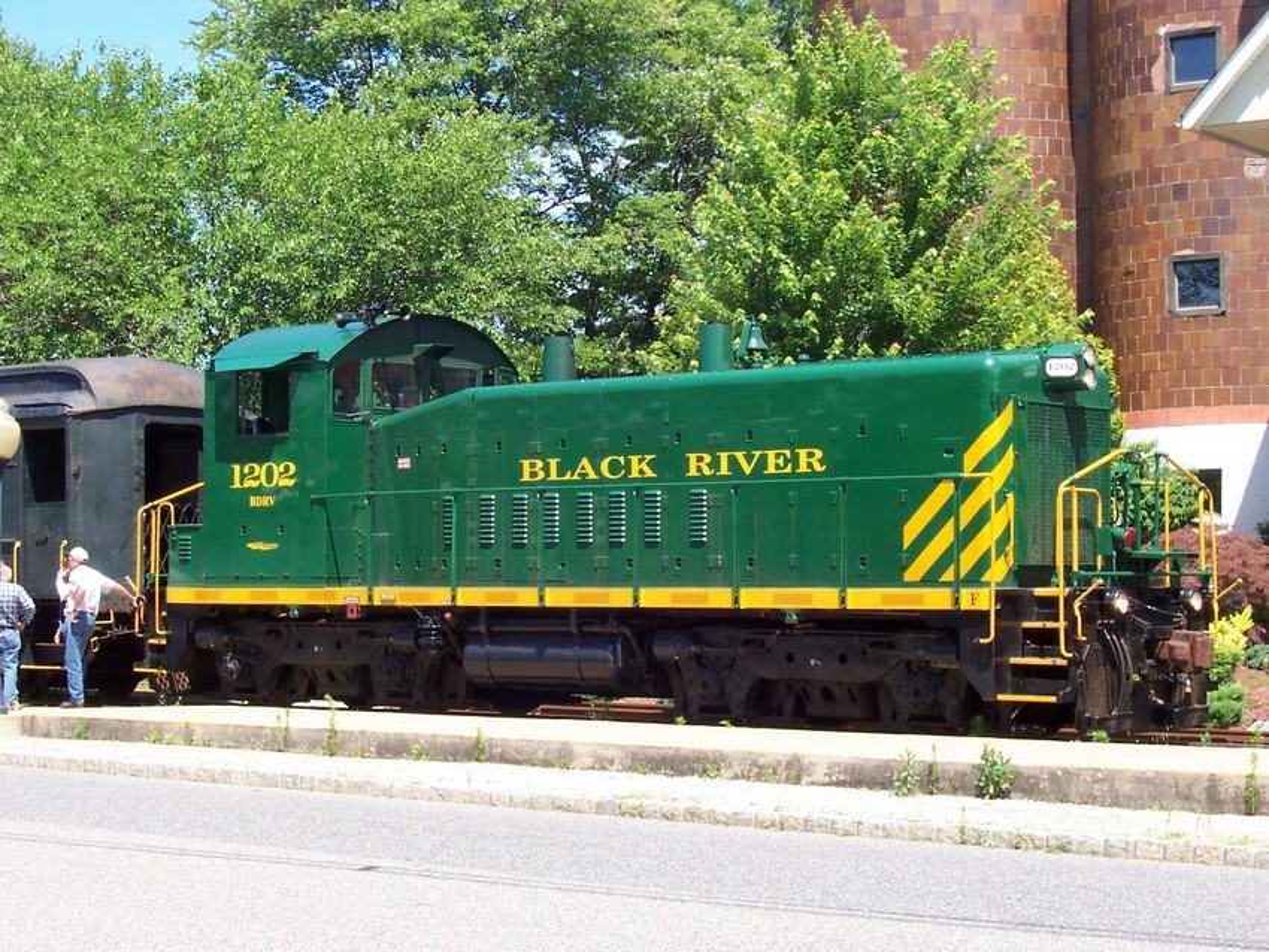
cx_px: 634
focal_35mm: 71
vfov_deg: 20.7
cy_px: 476
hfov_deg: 27.4
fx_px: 2604
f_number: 6.7
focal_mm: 10.8
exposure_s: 1/125
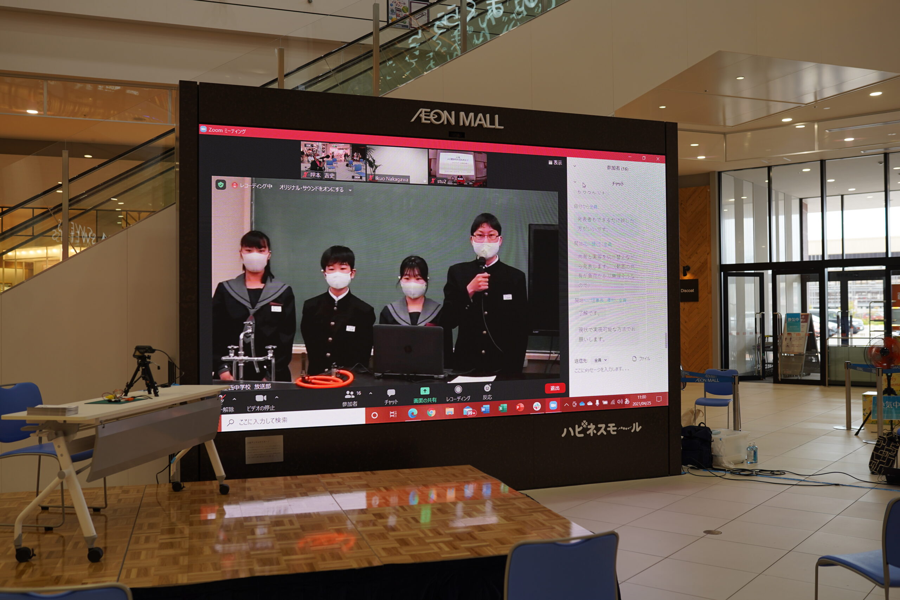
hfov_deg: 54.4
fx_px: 875
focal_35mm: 35
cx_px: 450
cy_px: 300
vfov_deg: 37.9
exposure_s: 1/160
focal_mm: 35
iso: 125
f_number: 3.2
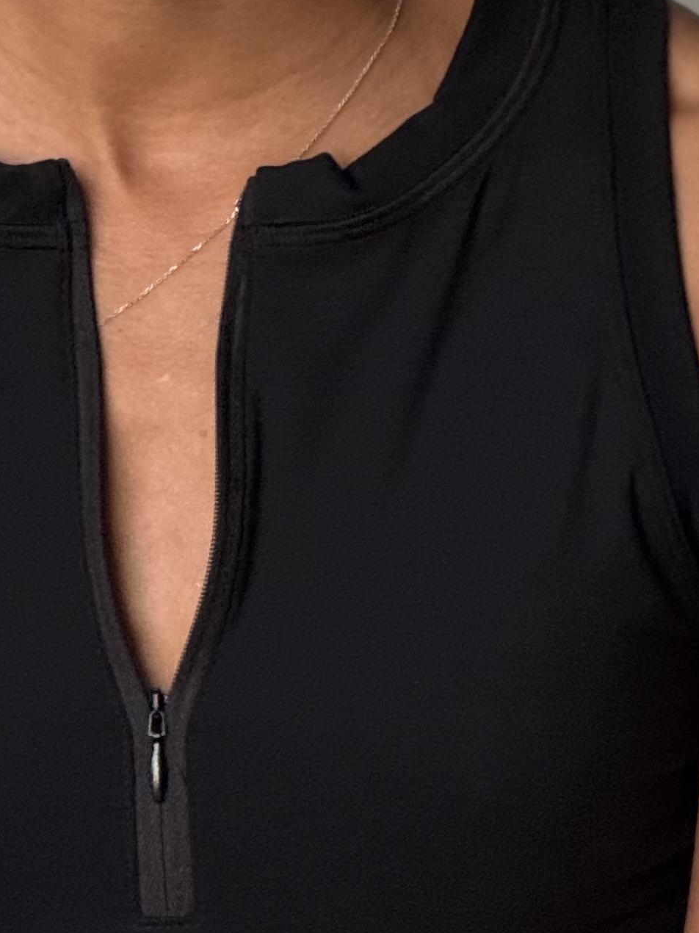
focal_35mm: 381
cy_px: -98
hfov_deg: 3.9
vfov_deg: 5.2
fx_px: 10261
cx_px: 133
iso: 400
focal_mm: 15.66
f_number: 2.8
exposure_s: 1/60
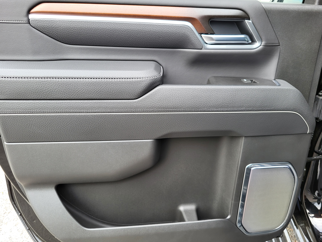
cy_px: 121
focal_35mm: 26
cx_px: 161
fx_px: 242
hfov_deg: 67.3
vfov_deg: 53.1
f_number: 1.8
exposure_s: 1/120
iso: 50
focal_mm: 5.4
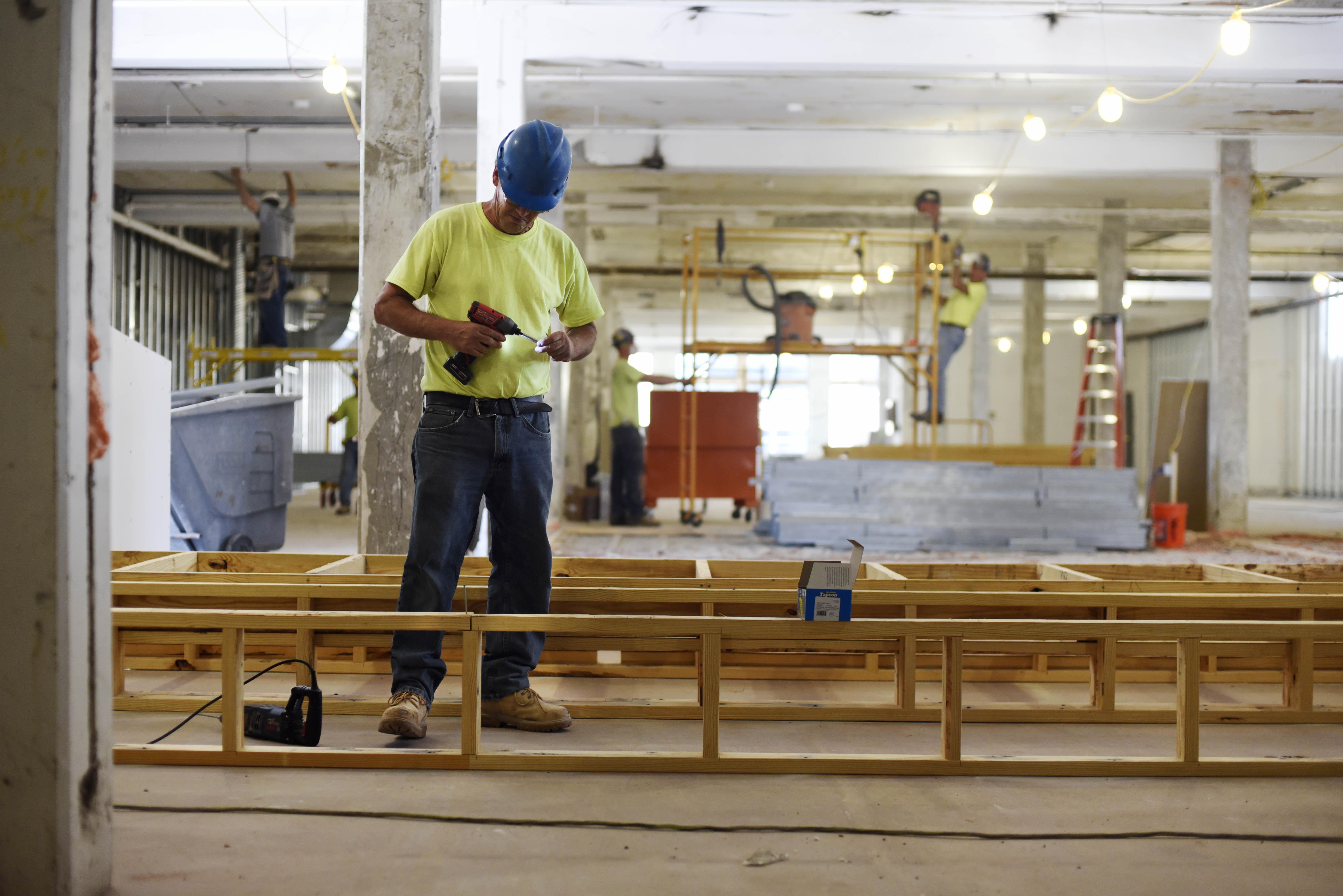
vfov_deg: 27.0
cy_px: 448
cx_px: 672
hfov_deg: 39.6
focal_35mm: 50
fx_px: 1866
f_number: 2.8
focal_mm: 50
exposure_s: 1/250
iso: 1250
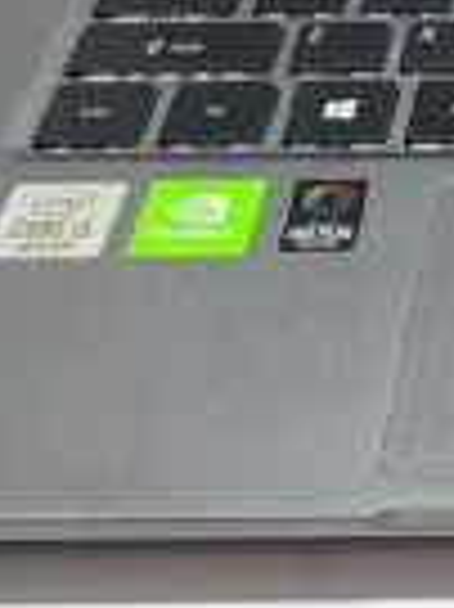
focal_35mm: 154
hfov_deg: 9.1
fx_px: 2697
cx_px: 908
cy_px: -667
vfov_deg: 11.4
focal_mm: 5.4
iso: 80
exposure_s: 1/50
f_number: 1.8
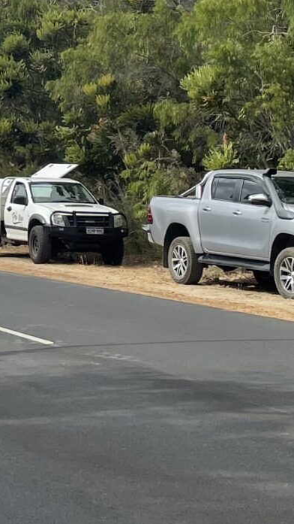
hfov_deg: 11.3
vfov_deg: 19.7
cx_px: -122
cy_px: -43
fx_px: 1442
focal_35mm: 104
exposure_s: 1/4651
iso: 32
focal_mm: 4.2
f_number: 1.6
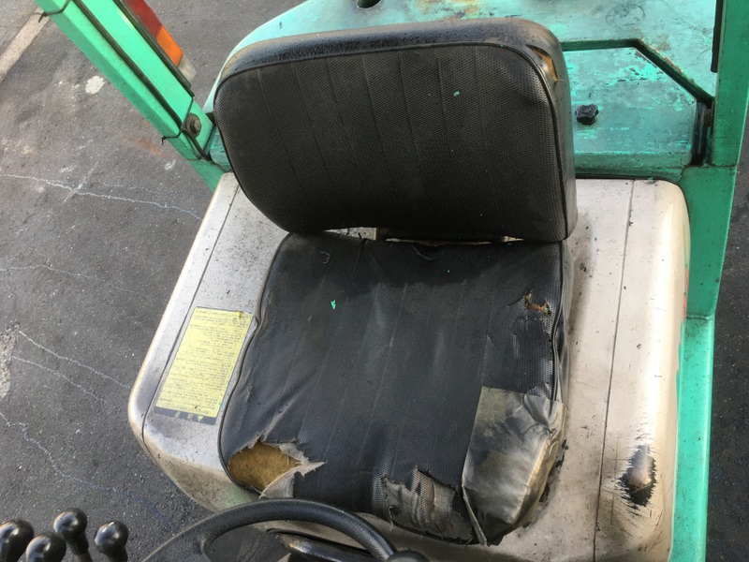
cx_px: 374
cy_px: 281
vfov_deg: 48.2
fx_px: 627
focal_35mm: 29
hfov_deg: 61.7
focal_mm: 4.15
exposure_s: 1/40
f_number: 2.2
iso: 25
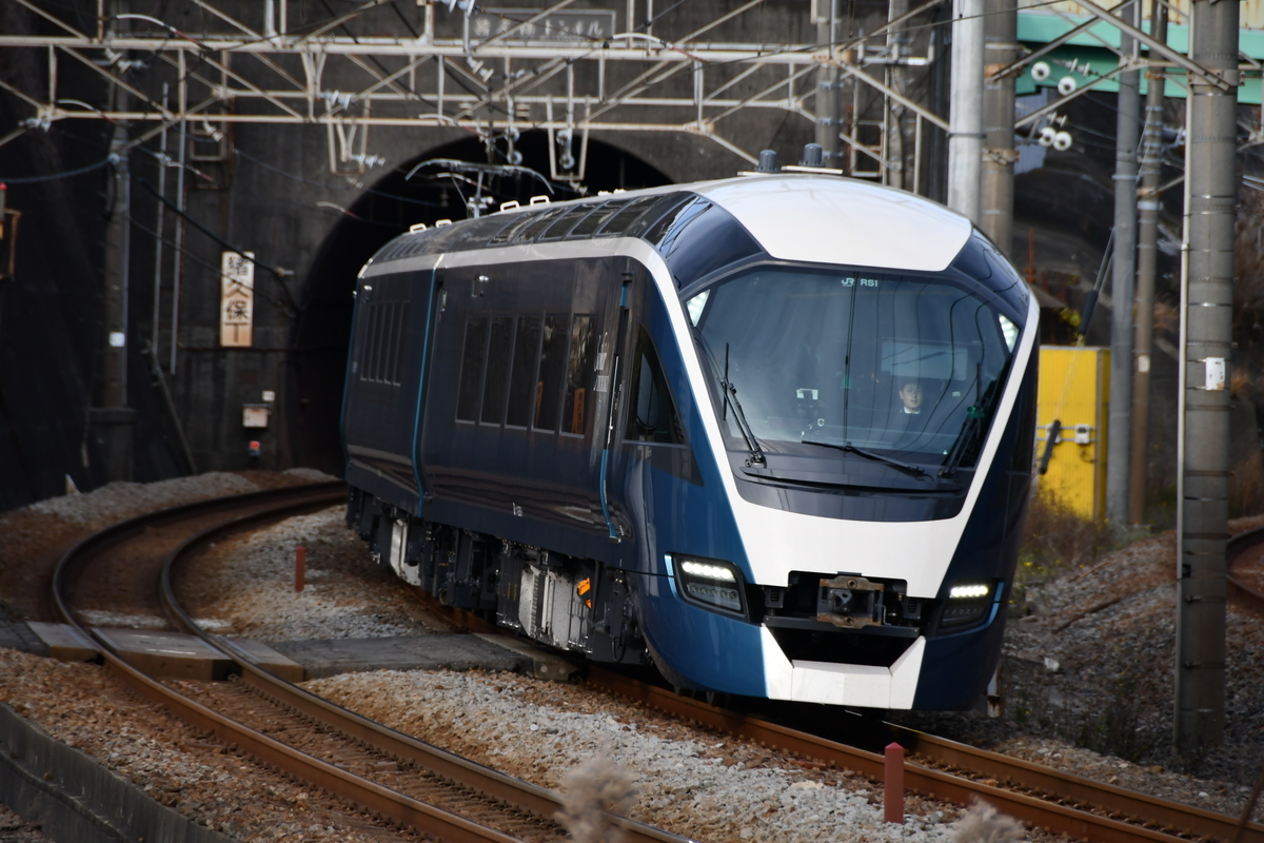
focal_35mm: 300
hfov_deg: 6.9
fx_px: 10533
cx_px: 632
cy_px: 422
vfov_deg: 4.6
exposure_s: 1/800
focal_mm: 200
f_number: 5.6
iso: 400
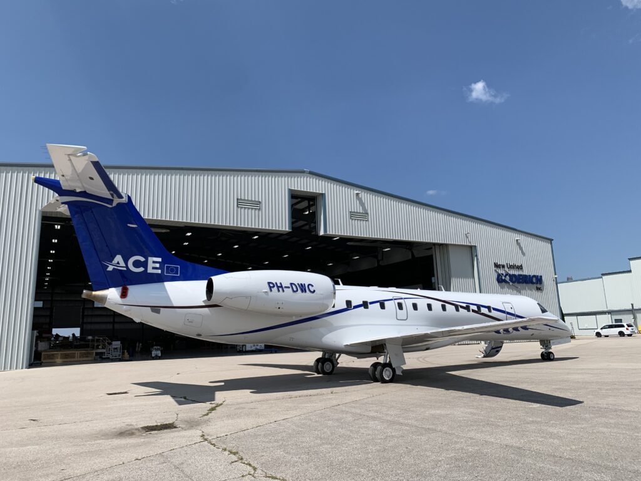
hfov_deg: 67.3
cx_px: 320
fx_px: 481
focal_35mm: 26
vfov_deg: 53.1
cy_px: 240
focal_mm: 4.25
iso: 25
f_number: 1.8
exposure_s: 1/3521
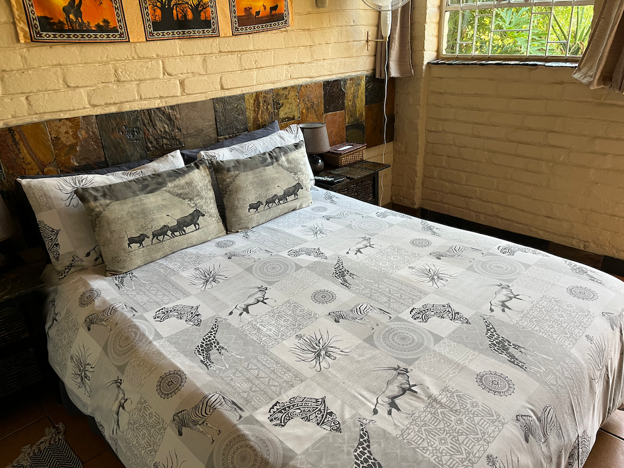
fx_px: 469
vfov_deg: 53.1
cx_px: 312
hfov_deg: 67.3
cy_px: 234
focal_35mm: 26
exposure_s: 1/75
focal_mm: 5.1
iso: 125
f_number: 1.6
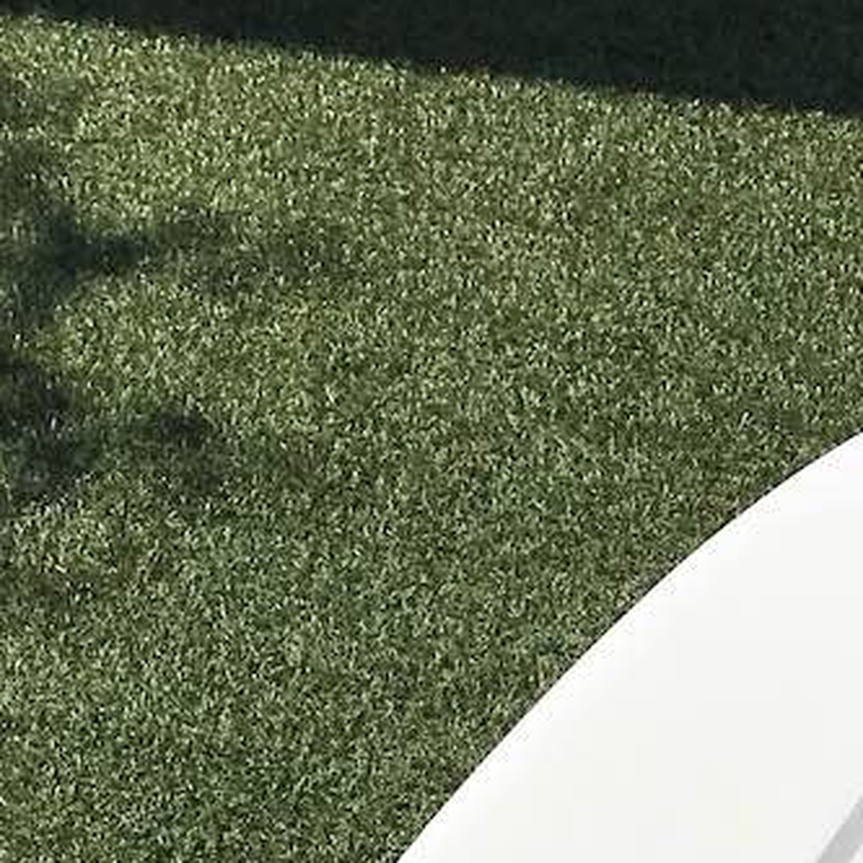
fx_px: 2792
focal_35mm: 99
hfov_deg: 17.6
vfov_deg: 15.8
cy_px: 1370
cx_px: 500
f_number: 1.8
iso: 20
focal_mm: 3.99
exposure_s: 1/8772
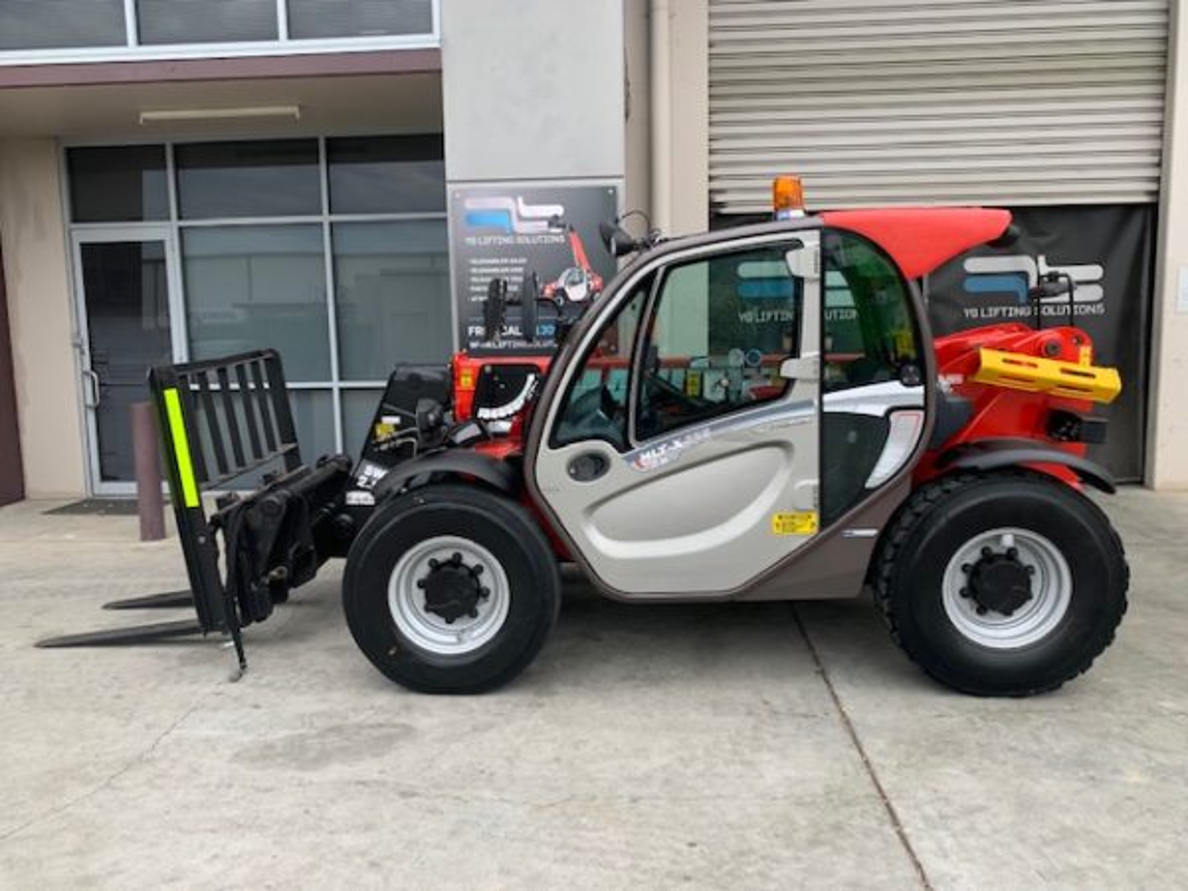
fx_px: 892
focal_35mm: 26
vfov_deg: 53.1
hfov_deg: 67.3
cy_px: 446
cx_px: 594
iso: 25
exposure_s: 1/222
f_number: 1.8
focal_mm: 4.25
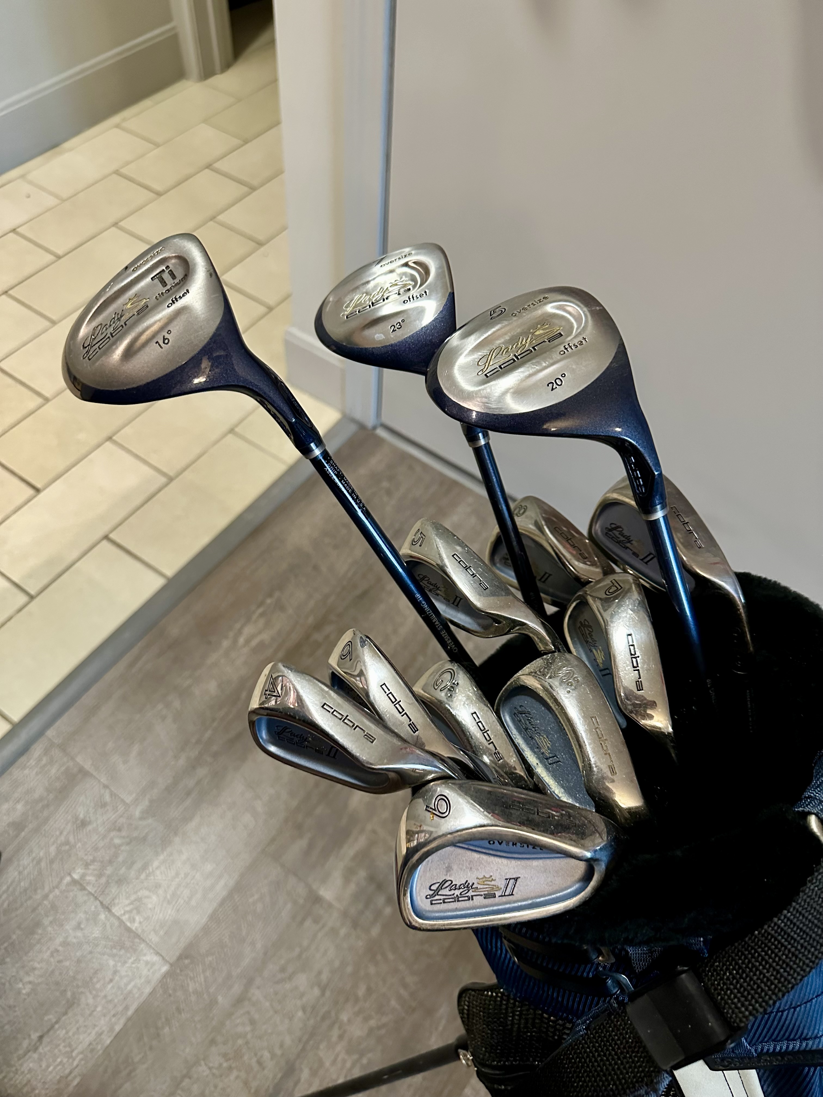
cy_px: 548
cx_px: 412
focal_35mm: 24
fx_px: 761
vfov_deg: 71.6
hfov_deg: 56.8
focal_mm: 6.86
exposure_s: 1/40
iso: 640
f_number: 1.78
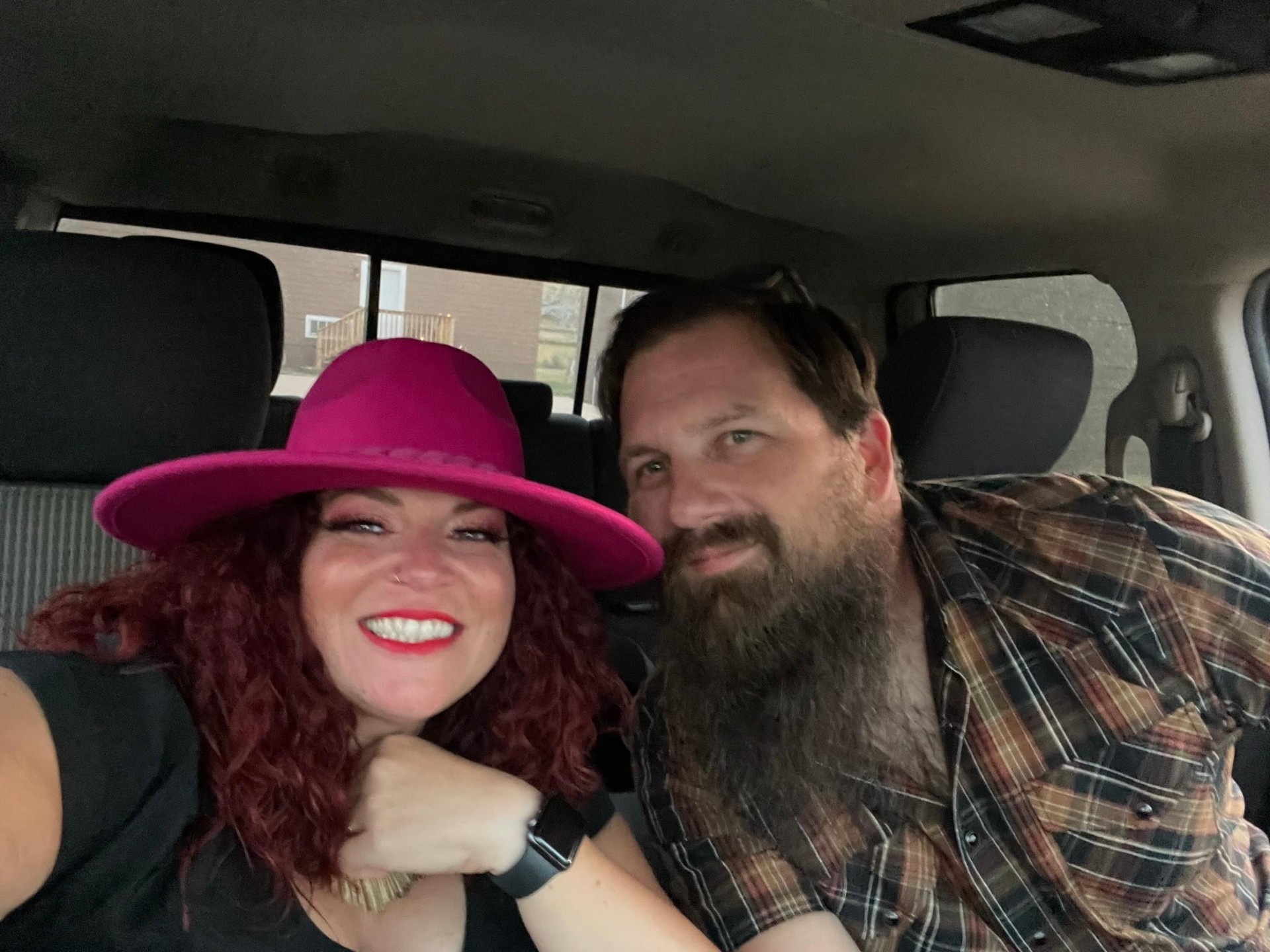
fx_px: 844
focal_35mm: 23
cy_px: 476
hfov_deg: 73.9
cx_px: 635
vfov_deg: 58.9
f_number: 2.2
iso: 1000
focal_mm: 2.71
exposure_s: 1/15
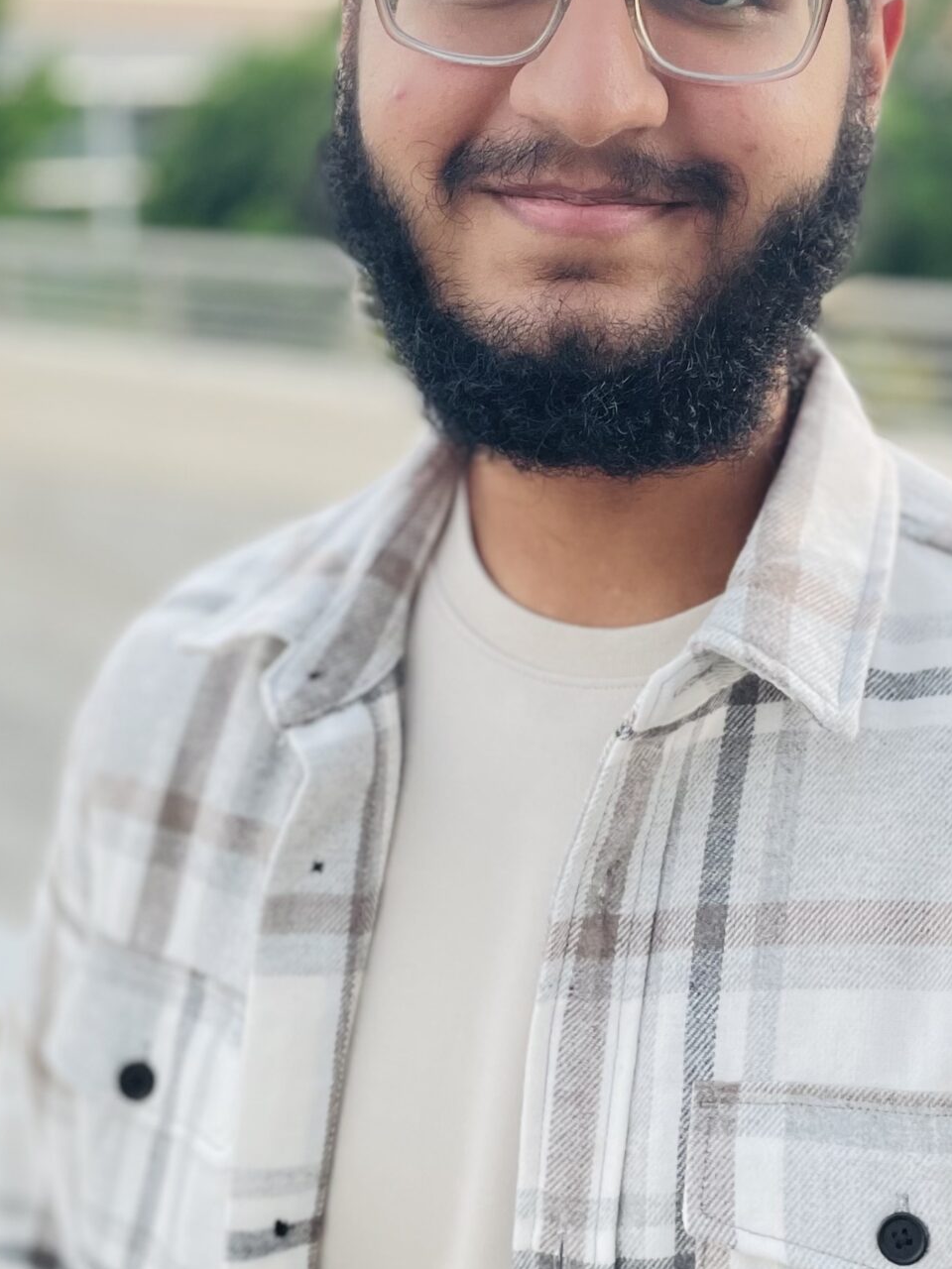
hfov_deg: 27.9
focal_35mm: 52
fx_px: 1907
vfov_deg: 36.5
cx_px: 612
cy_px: 432
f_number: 1.6
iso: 100
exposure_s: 1/121
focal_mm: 4.2
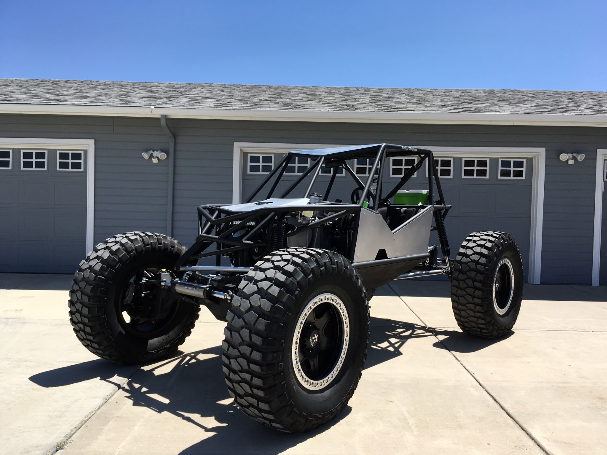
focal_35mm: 29
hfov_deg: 61.7
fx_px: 509
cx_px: 304
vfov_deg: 48.2
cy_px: 228
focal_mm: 4.15
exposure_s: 1/1374
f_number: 2.2
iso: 25
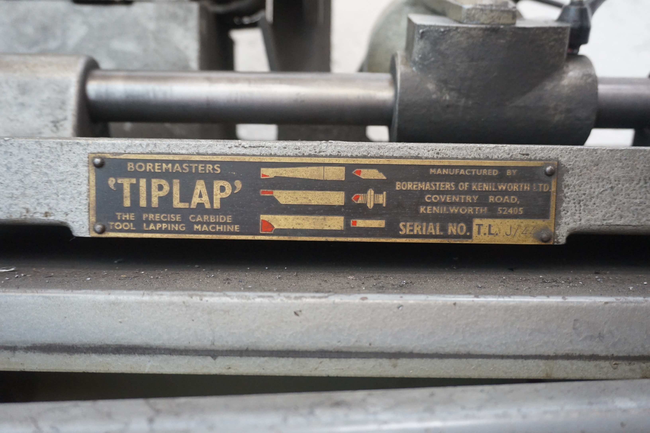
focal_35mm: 34
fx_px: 623
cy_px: 216
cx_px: 325
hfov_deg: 55.1
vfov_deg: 38.3
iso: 2000
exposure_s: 1/60
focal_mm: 23
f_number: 4.5
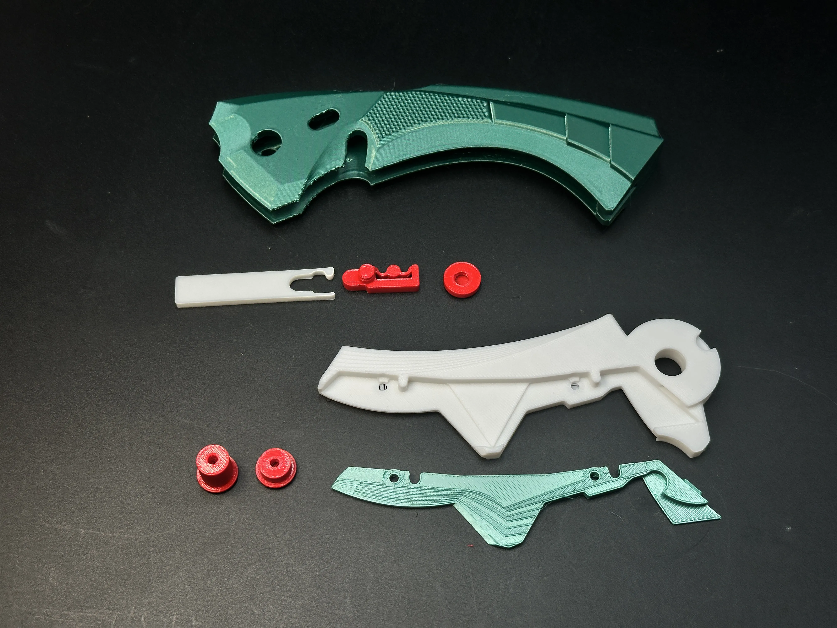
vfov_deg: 30.3
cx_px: 418
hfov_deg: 39.7
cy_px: 314
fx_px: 1161
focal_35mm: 48
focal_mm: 6.86
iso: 64
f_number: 1.78
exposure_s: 1/604
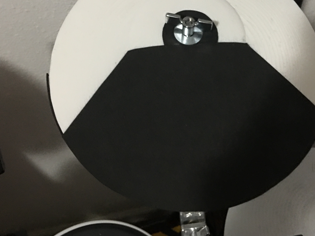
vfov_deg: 34.1
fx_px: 382
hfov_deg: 44.6
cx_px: 185
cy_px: 83
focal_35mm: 42
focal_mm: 4.15
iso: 100
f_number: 2.2
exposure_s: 1/4
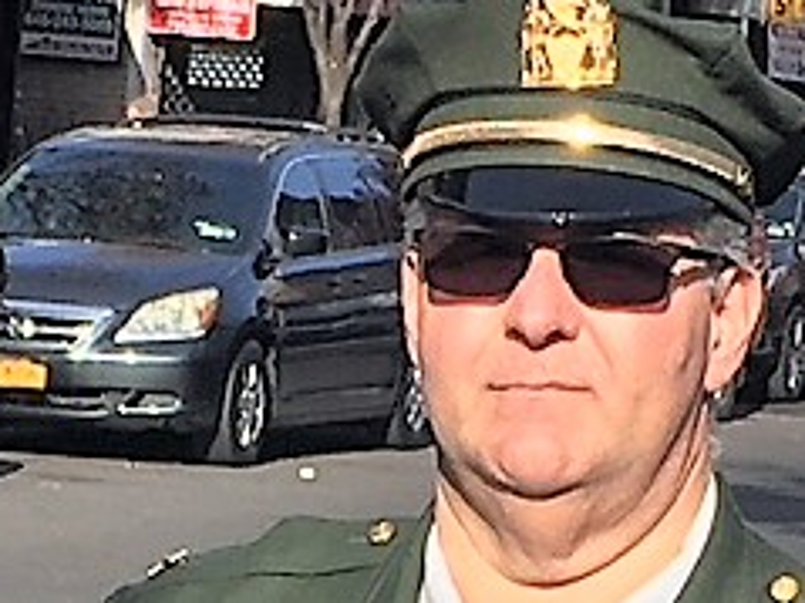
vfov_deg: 6.3
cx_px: 552
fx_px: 5183
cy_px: 1513
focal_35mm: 223
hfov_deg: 8.9
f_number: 2.2
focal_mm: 4.15
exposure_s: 1/1672
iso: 25
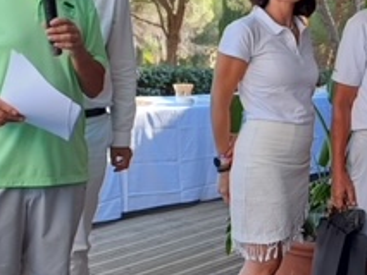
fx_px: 796
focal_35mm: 75
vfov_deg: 19.7
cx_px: 267
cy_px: 138
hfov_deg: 25.7
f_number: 1.8
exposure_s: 1/120
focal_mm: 4.65
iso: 40
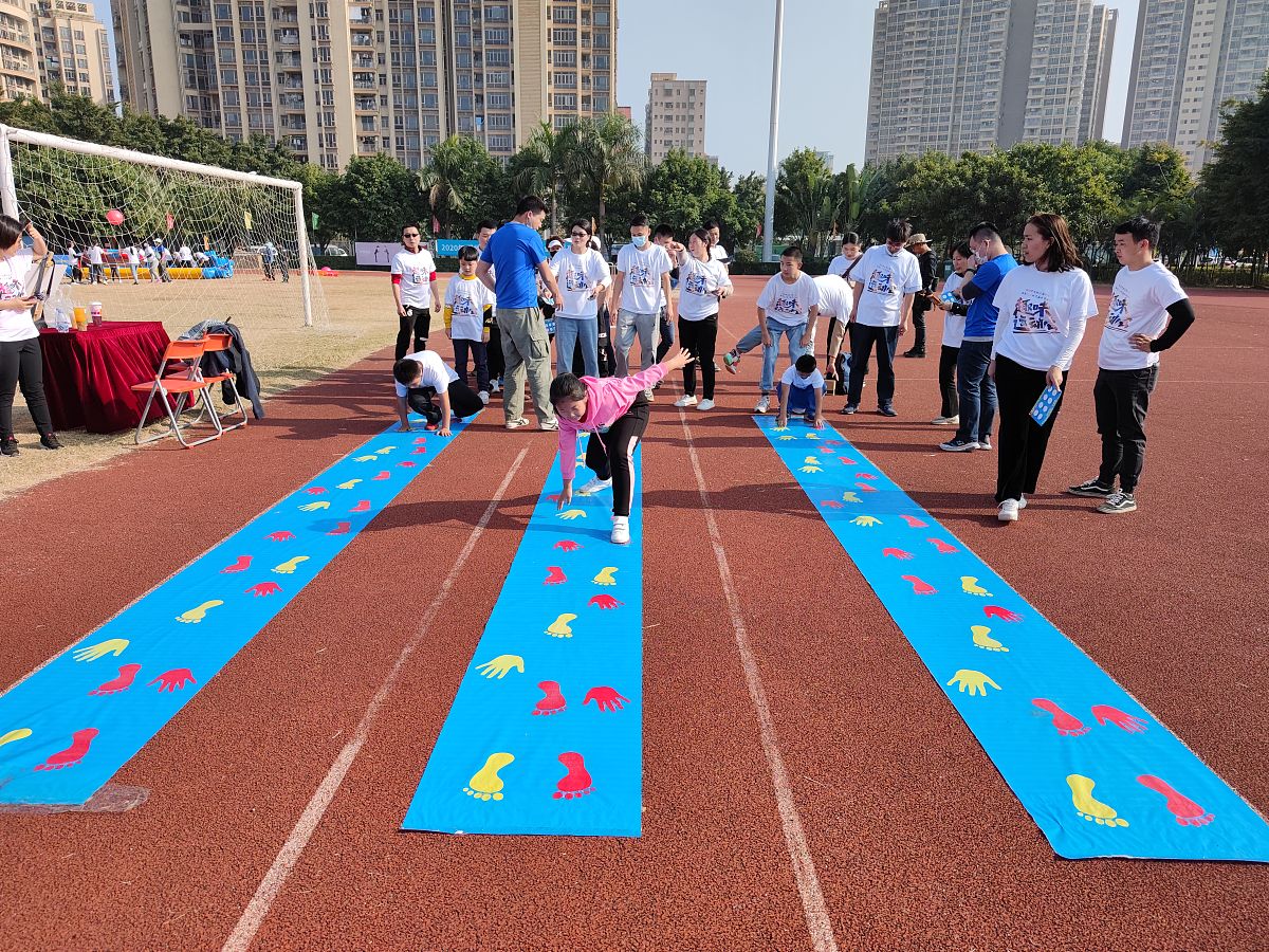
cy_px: 476
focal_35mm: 24
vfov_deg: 56.8
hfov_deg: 71.6
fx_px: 880
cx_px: 634
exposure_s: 1/4000
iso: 141
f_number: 1.85
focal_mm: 6.78
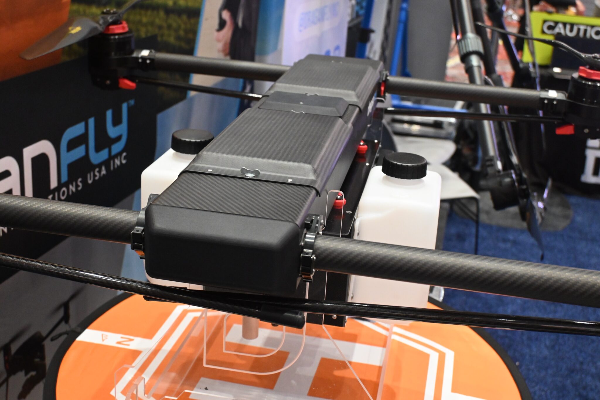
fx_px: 762
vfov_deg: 29.4
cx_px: 300
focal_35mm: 46
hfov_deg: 43.0
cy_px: 200
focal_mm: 30.5
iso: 3200
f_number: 4.8
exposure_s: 1/100
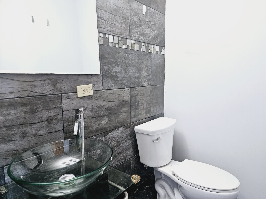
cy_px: 100
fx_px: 177
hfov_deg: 73.9
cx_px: 133
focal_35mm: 23
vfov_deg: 58.9
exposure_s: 1/170
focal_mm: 6.3
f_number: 1.7
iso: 1000
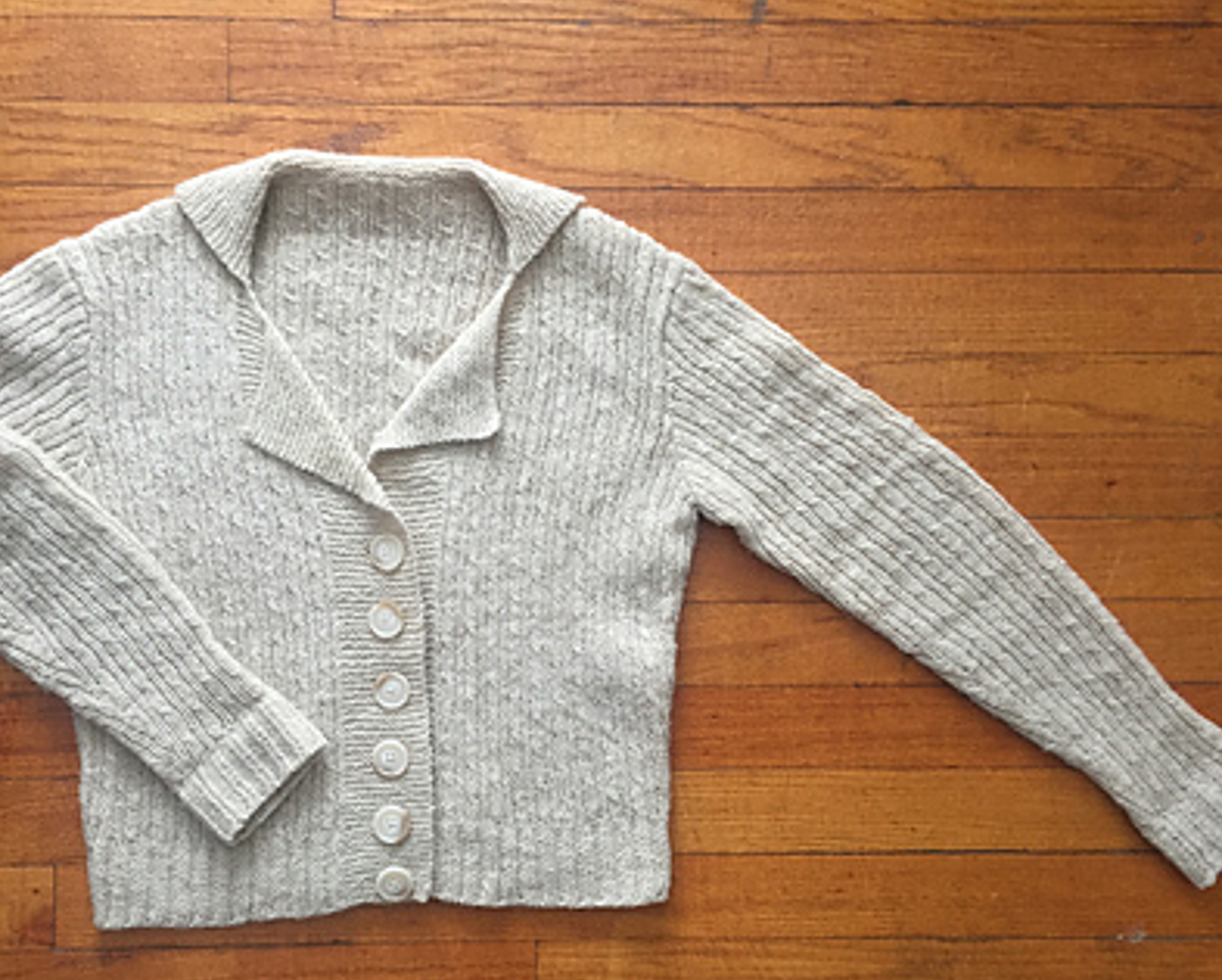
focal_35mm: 36
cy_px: 543
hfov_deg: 50.2
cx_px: 547
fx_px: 1303
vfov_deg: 41.1
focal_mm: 4.15
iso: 100
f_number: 2.2
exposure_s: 1/30
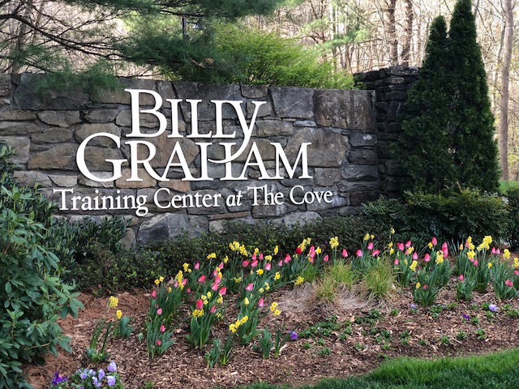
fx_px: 780
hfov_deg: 36.8
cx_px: 260
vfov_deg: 28.0
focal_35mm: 52
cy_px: 194
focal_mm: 6
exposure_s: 1/60
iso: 25
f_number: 2.4
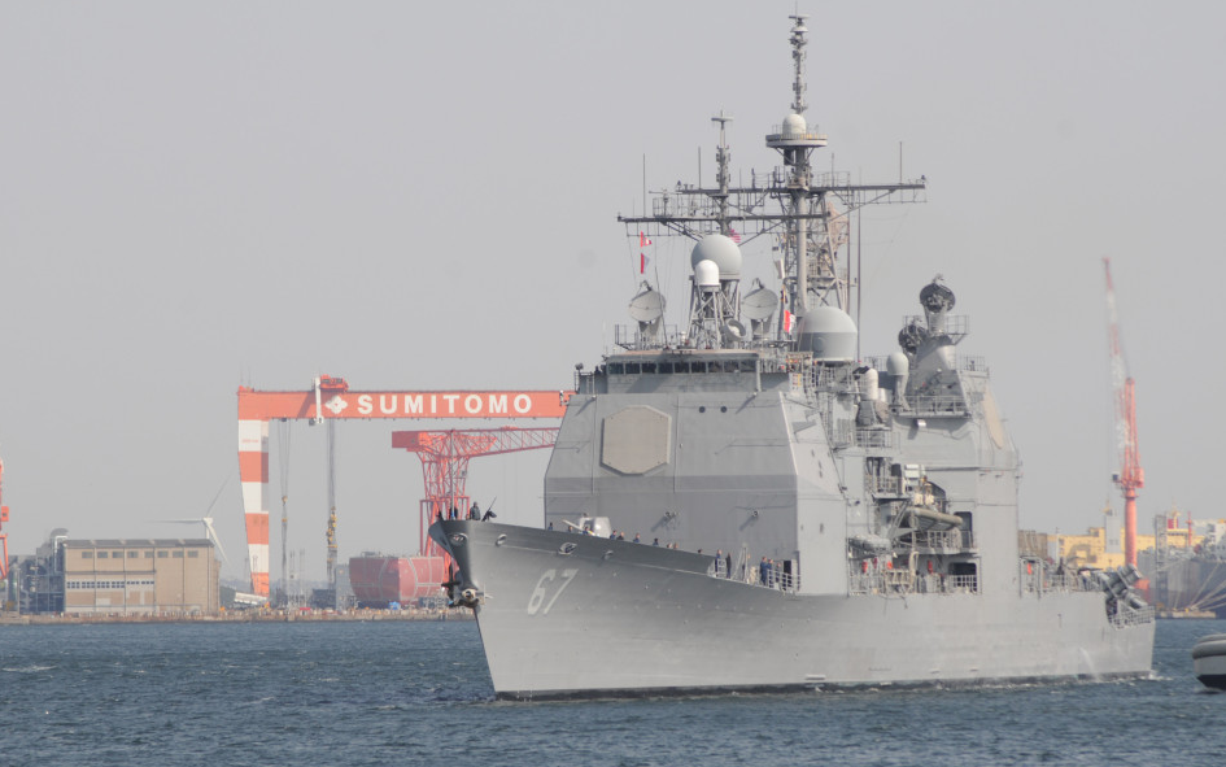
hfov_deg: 6.8
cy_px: 407
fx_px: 10259
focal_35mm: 307
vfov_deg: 4.3
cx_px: 615
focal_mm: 200
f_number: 8
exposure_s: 1/500
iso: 200
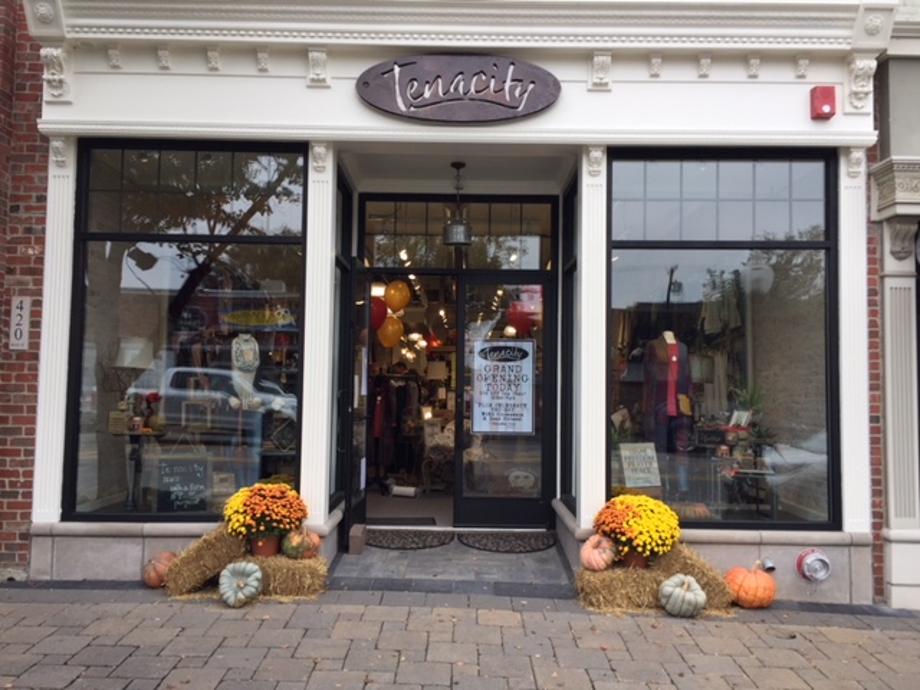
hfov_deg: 61.7
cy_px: 345
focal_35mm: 29
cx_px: 460
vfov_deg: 48.2
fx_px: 771
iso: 32
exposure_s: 1/220
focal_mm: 4.15
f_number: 2.2
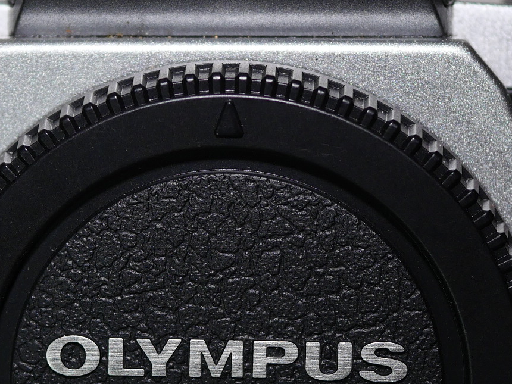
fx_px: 2707
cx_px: 142
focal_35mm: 183
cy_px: 251
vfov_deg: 8.1
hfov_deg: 10.8
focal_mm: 30
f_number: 2.8
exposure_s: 1/60
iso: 250
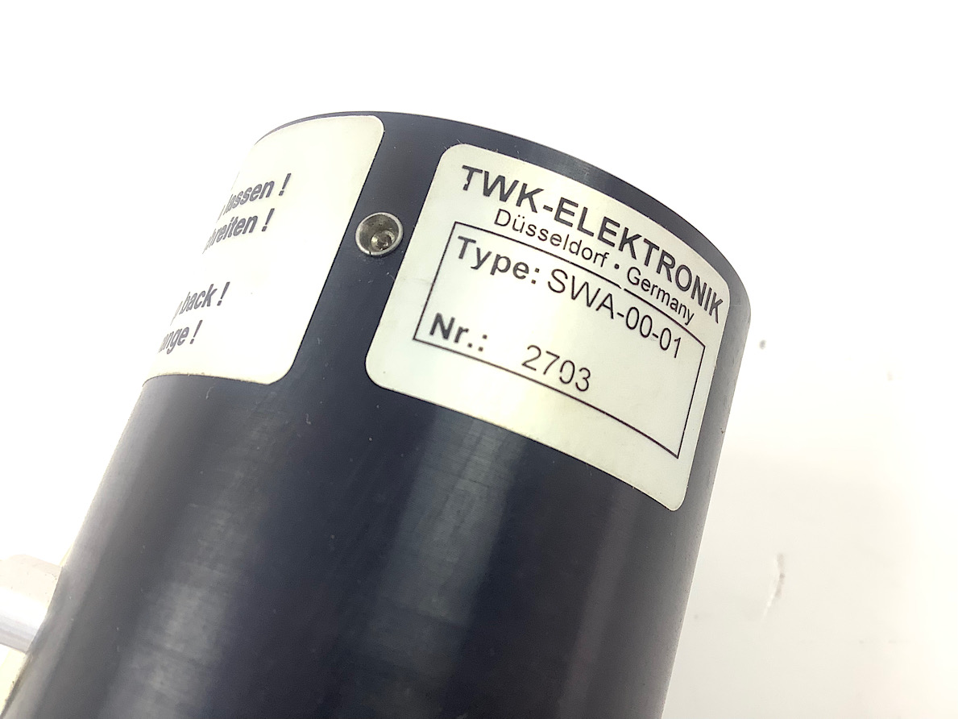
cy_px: 360
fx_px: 858
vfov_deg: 45.4
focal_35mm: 31
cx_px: 479
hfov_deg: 58.3
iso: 64
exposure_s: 1/50
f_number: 2.4
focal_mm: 3.3
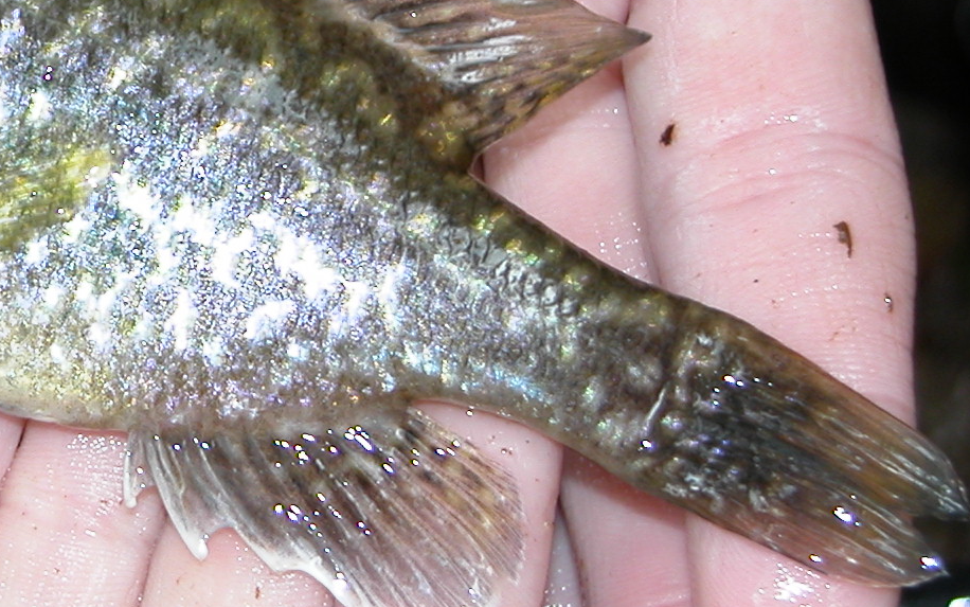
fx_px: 6108
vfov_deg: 5.7
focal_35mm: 231
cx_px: 11
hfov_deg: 9.0
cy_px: 204
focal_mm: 19.9
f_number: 3.4
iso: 100
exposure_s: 1/60.3
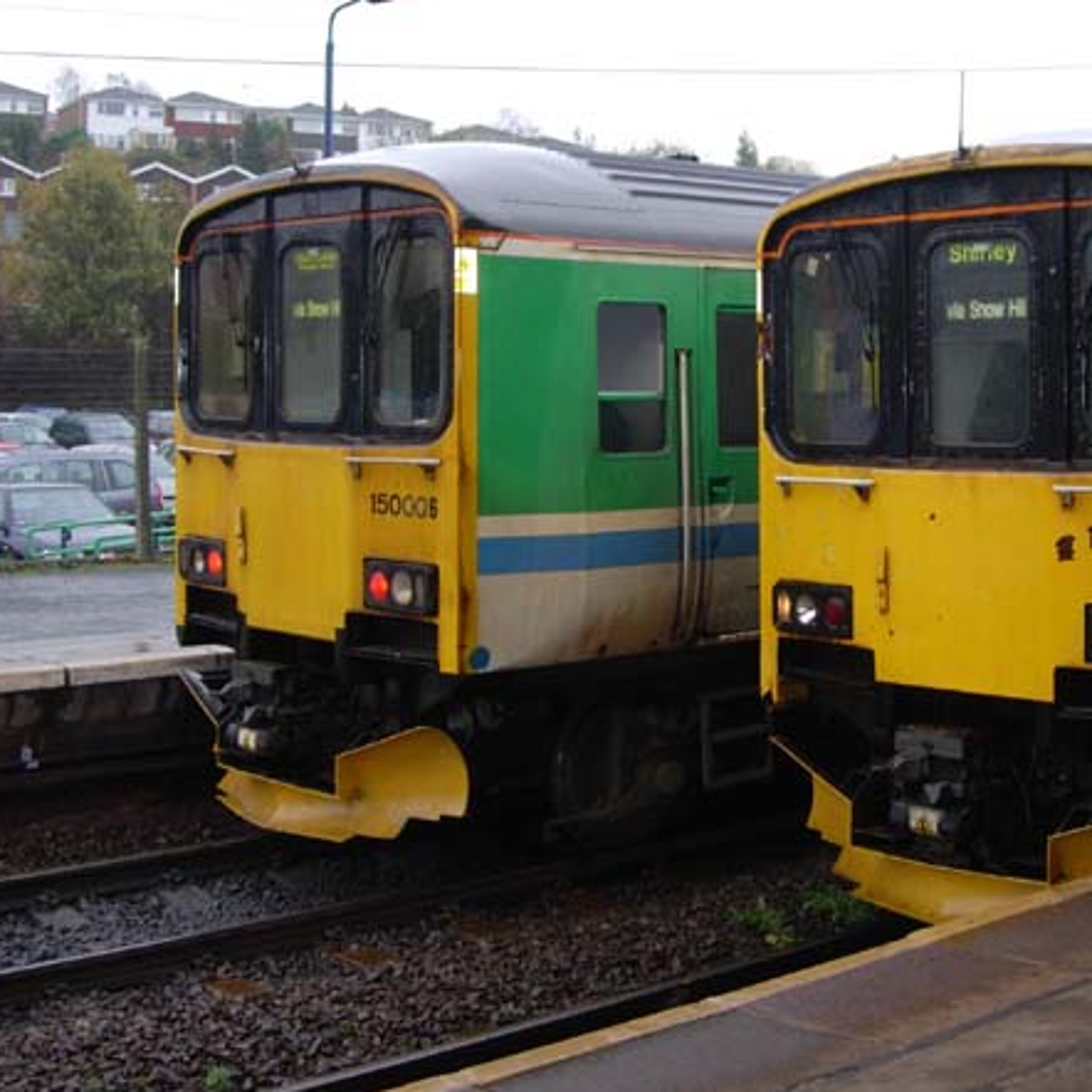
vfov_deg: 29.9
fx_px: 2034
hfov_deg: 29.7
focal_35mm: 57
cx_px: 773
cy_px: 411
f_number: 2.8
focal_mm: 7.8
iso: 79
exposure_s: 1/95.8
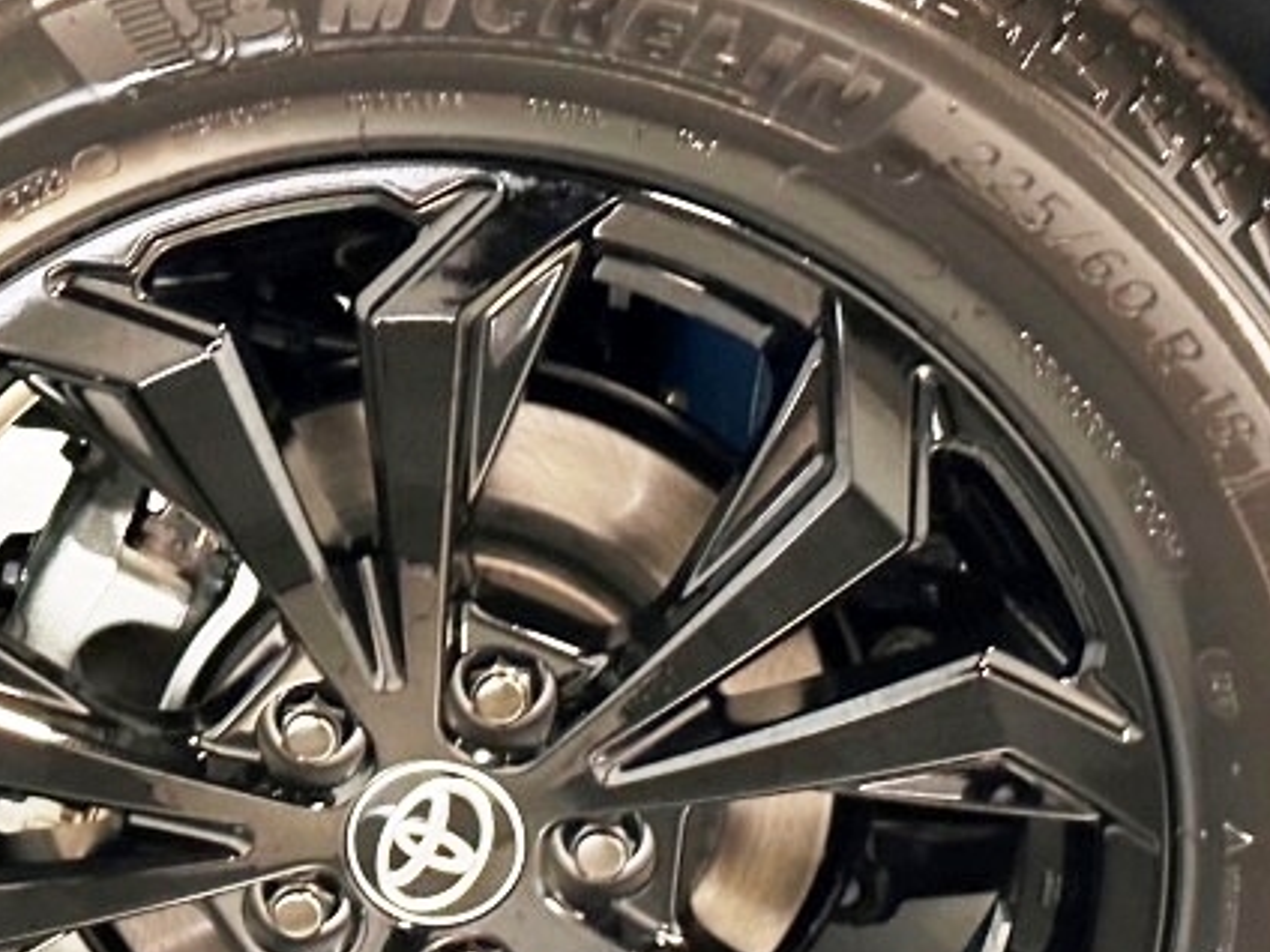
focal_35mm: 116
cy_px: 799
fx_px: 4256
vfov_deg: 12.7
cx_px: 410
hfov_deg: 16.9
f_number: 1.78
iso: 640
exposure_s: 1/20
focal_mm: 6.86
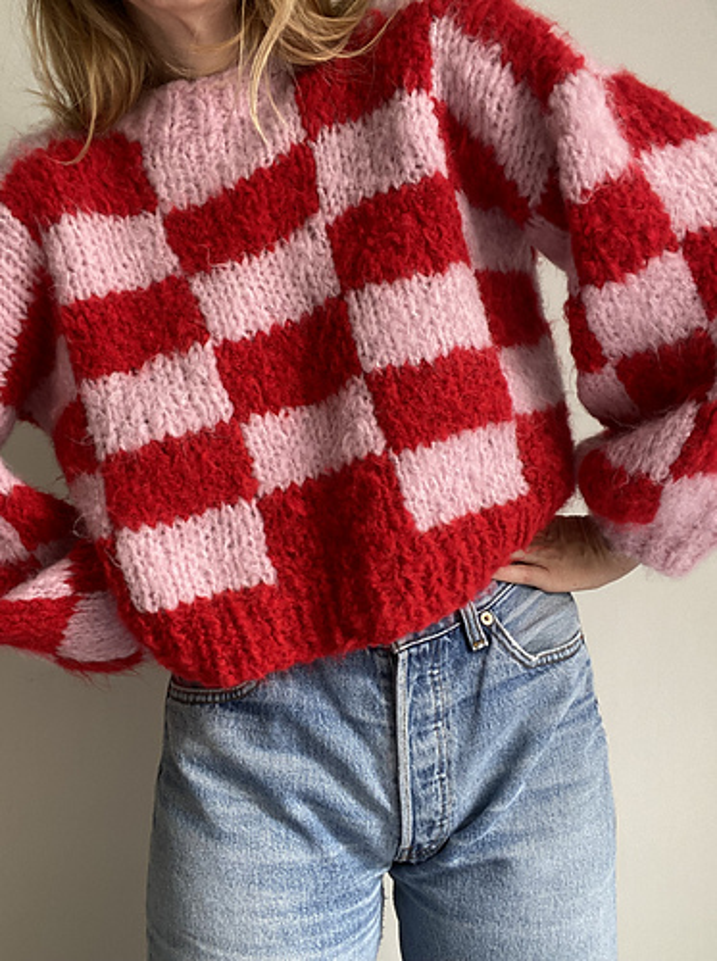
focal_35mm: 30
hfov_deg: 46.7
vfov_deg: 60.1
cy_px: 480
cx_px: 358
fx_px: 831
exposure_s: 1/60
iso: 125
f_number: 2.2
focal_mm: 2.71
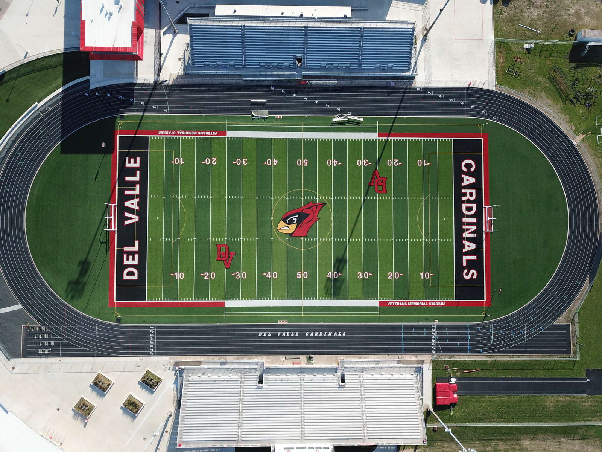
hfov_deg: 67.3
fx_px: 452
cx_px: 301
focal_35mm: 26
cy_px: 226
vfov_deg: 53.1
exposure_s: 1/647
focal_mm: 4.73
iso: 100
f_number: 2.2
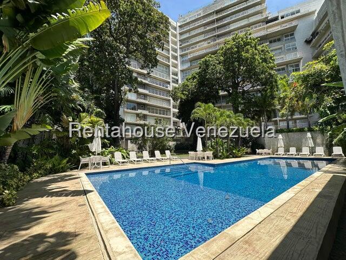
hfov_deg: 102.1
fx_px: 140
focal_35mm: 14
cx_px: 173
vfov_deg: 85.7
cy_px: 130
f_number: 2.2
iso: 40
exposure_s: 1/988
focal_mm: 2.22
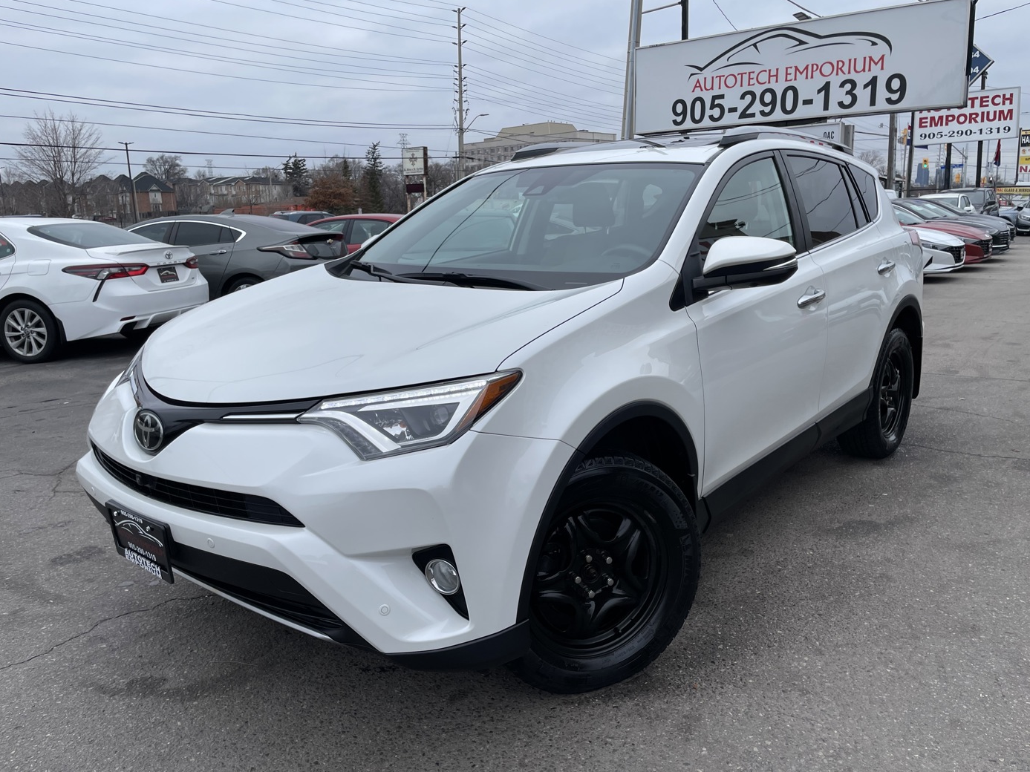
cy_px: 387
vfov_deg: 51.3
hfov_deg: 65.3
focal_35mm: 27
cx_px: 531
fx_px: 803
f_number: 1.6
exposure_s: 1/1208
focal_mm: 4.2
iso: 32
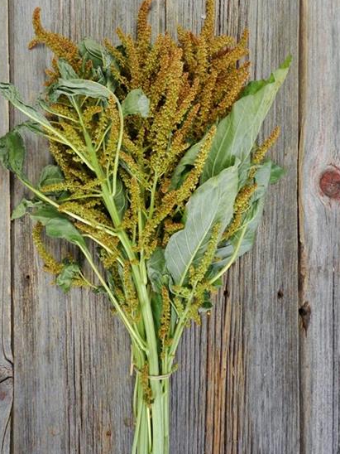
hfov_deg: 49.6
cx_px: 146
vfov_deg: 63.3
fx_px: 367
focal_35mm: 28
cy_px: 203
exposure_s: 1/20
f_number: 3.4
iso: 400
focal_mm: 4
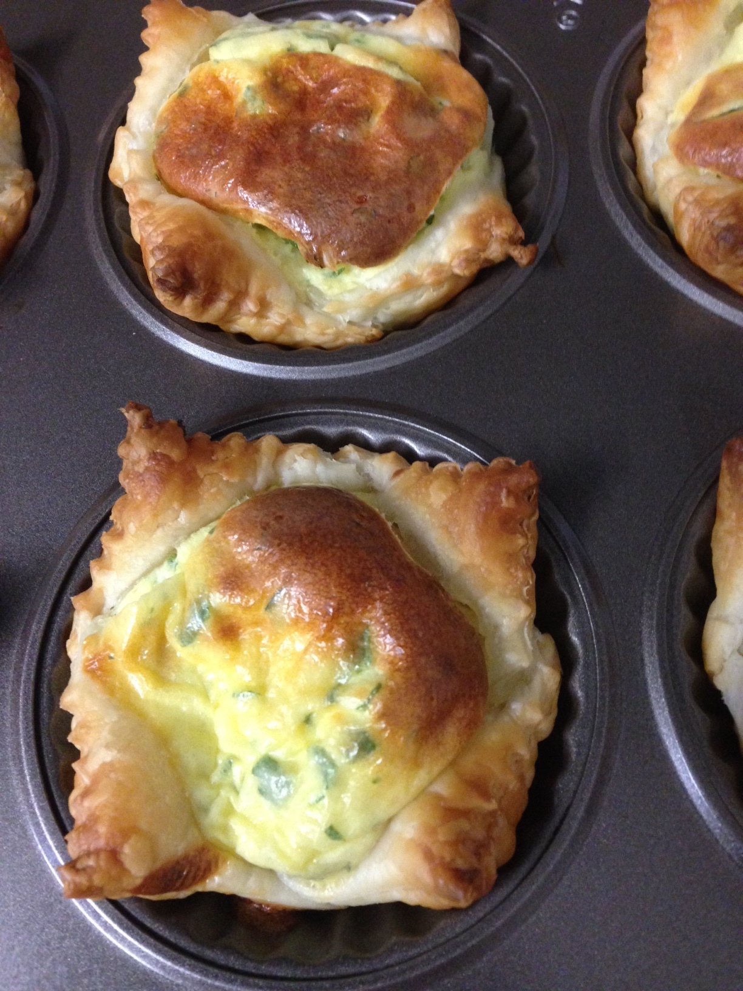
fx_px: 944
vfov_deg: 55.4
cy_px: 496
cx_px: 372
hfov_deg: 42.9
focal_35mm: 33
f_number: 2.4
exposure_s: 1/20
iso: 320
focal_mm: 4.12
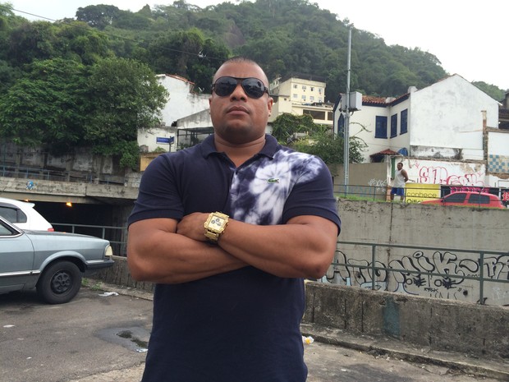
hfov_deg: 60.0
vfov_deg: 46.8
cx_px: 254
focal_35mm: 30
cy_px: 191
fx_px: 441
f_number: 2.2
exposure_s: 1/299
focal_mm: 4.12
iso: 32
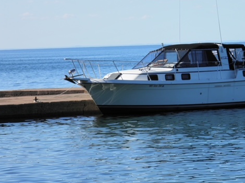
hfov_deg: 7.1
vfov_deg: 5.3
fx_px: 1967
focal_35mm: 278
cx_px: 163
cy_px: 80
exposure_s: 1/320
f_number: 5.8
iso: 50
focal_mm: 36.7
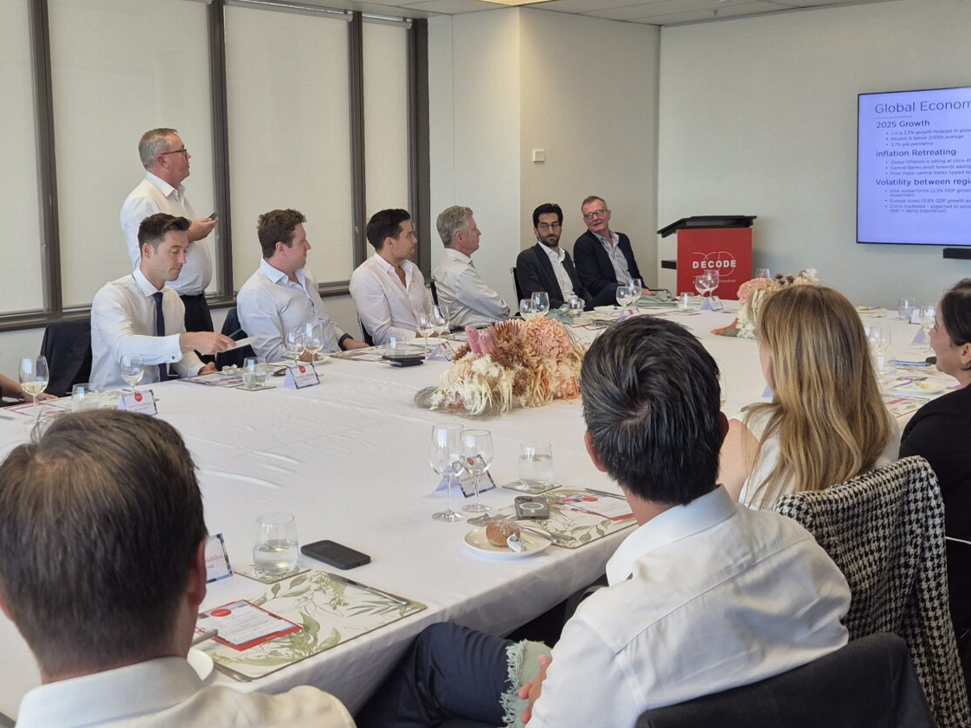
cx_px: 459
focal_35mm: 42
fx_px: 1178
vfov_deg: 34.2
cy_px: 288
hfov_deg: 44.8
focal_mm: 5.4
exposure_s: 1/100
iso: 125
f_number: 1.8
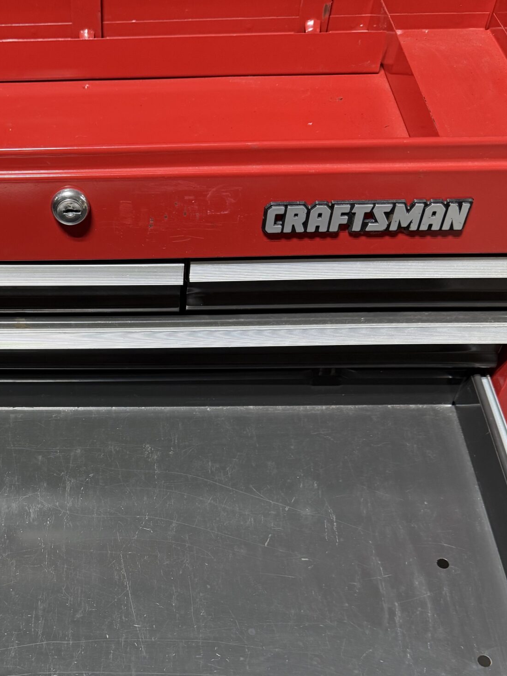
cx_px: 77
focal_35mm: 42
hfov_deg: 33.0
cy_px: 487
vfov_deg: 43.7
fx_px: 820
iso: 160
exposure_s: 1/121
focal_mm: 6.76
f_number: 1.78
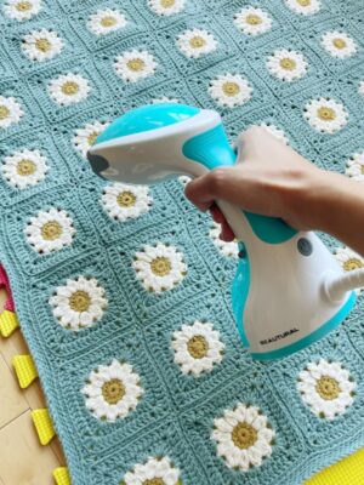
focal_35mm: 25
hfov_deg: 54.9
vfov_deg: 69.4
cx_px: 182
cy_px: 242
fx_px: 351
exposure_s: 1/121
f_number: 1.6
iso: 125
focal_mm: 5.1
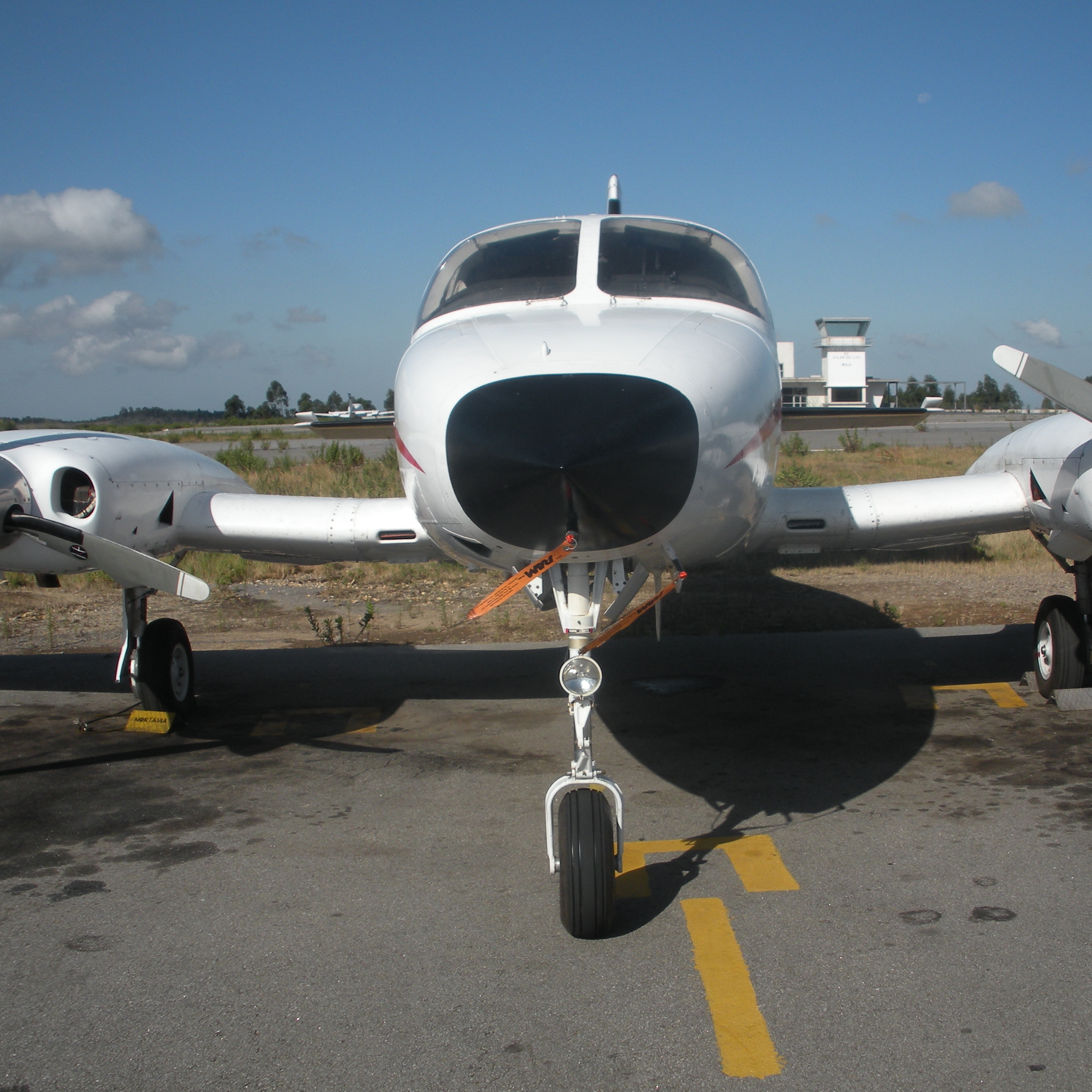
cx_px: 598
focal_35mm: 42
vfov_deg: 40.0
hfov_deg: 40.0
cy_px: 548
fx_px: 1499
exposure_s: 1/602
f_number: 5.6
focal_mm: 6.3
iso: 64
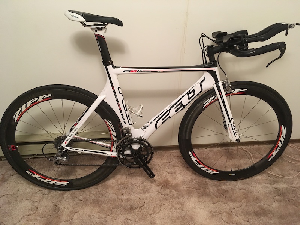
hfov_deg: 61.7
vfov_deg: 48.2
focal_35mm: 29
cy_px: 112
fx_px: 251
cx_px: 150
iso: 200
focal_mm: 4.15
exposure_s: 1/17
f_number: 2.2
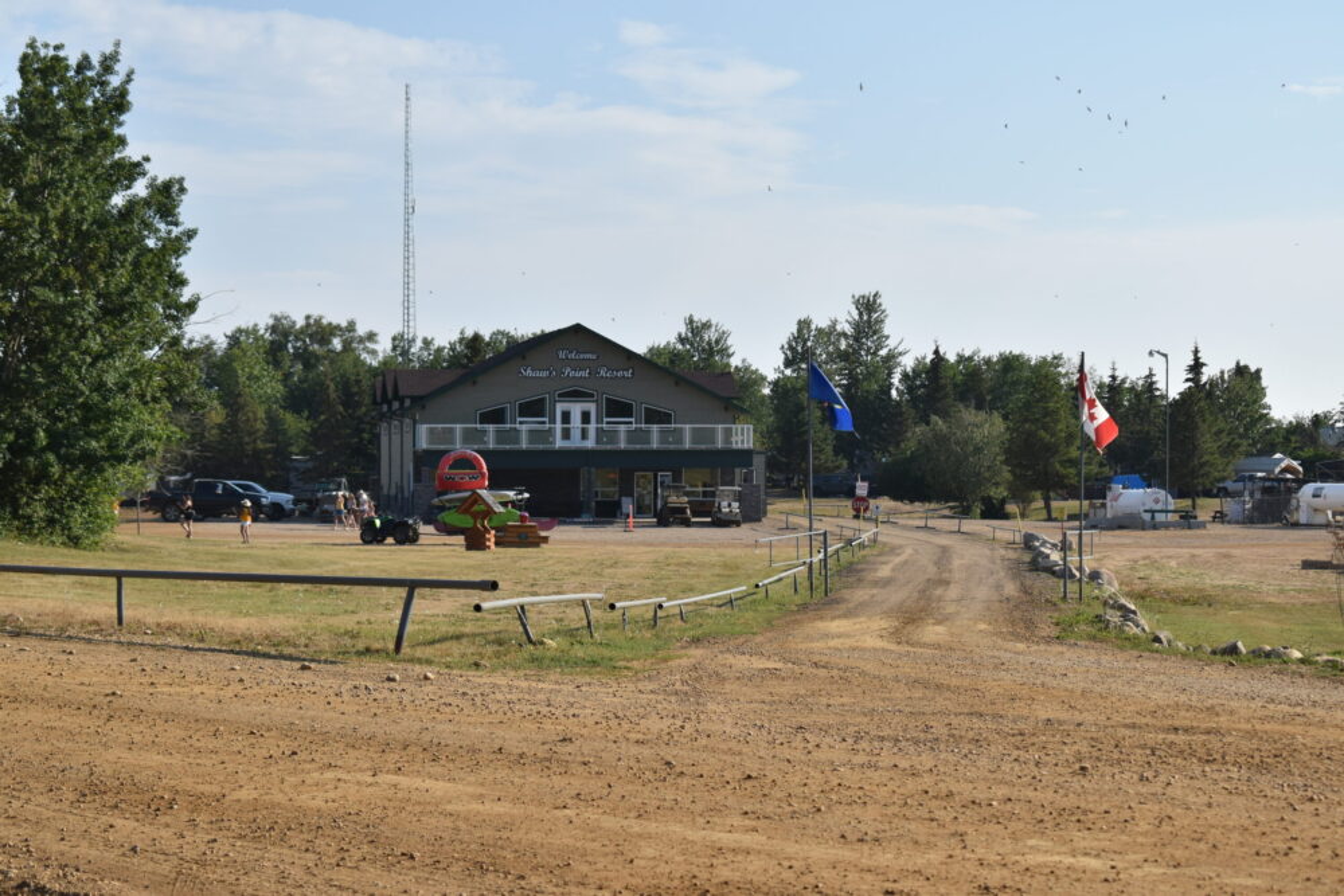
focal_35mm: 82
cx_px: 672
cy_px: 448
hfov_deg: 24.6
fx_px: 3080
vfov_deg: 16.6
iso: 200
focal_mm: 55
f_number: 6.3
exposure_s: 1/1000
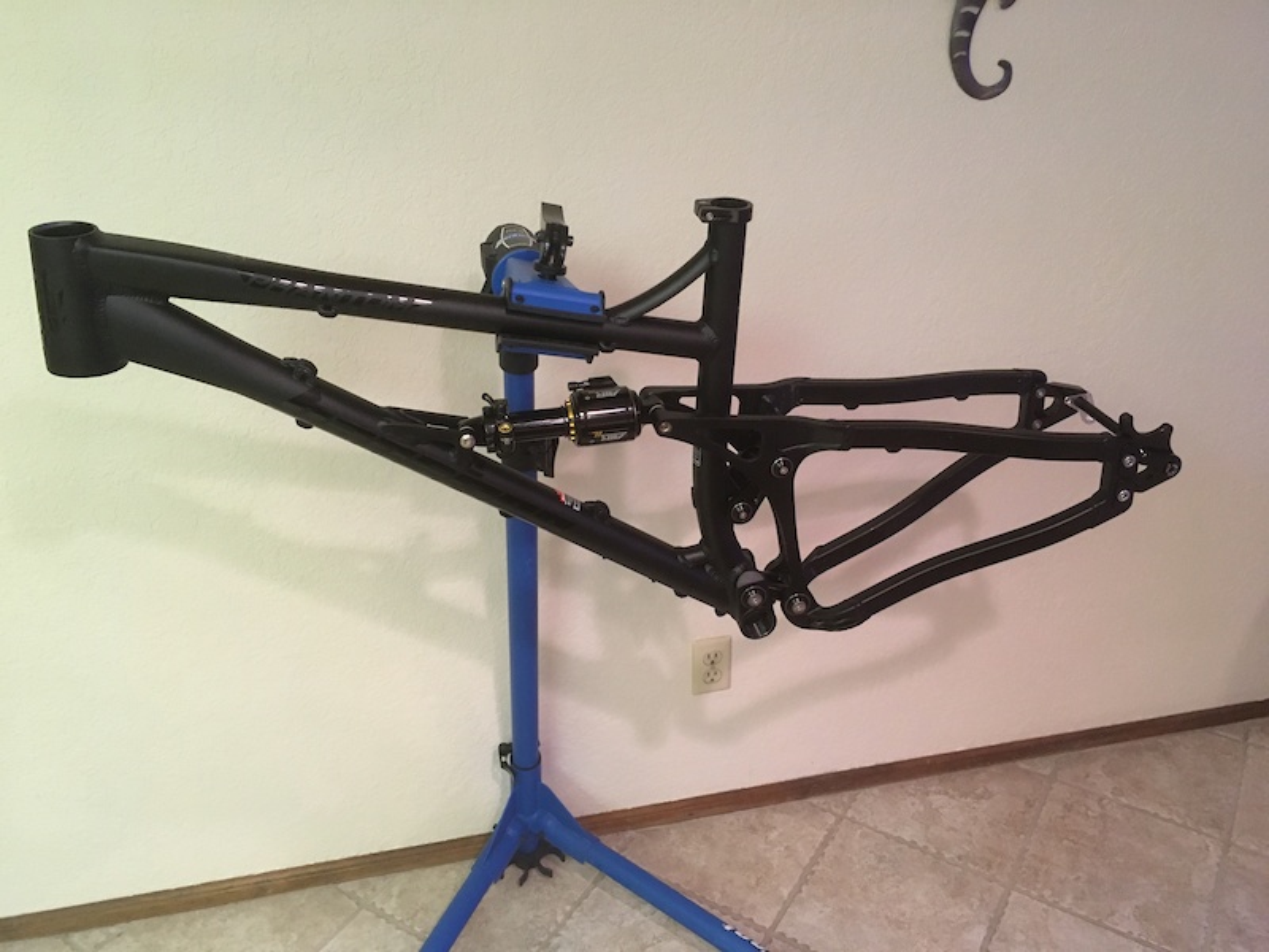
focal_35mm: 29
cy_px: 476
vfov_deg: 48.2
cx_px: 634
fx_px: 1063
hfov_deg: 61.7
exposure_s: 1/24
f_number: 2.2
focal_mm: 4.15
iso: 200
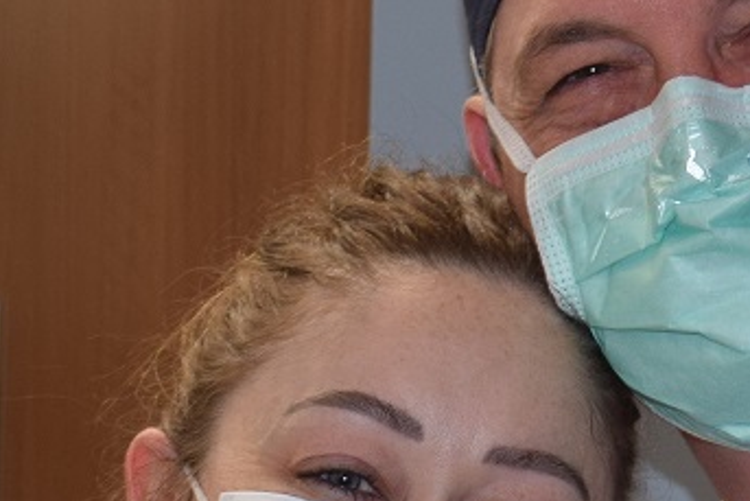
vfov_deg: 6.1
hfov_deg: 9.2
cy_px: 529
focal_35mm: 223
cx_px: 711
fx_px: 4648
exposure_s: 1/125
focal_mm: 34
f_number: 5.6
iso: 360
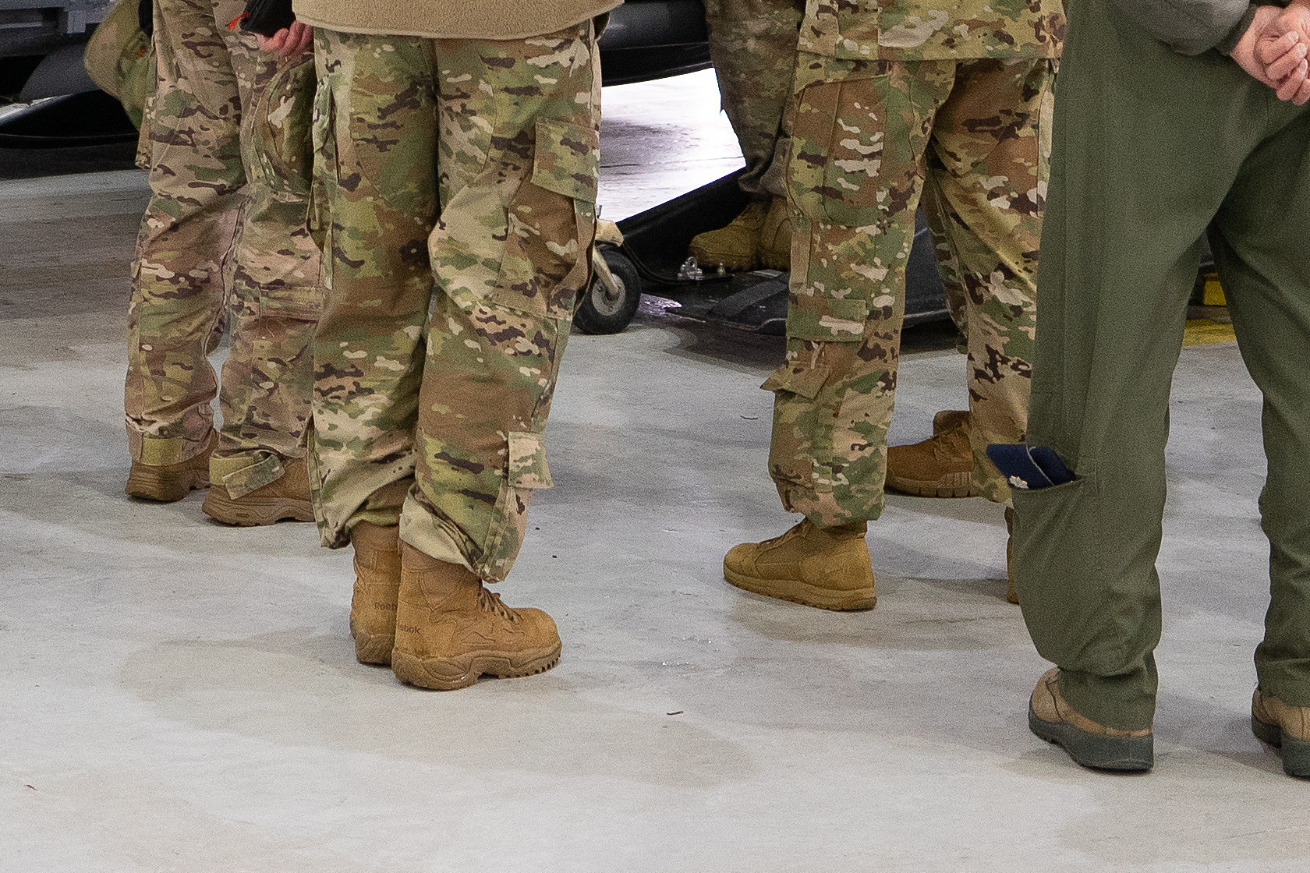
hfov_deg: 16.2
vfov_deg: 10.4
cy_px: -584
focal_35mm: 125
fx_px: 4548
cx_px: 116
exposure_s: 1/80
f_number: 2.8
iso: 800
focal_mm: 35
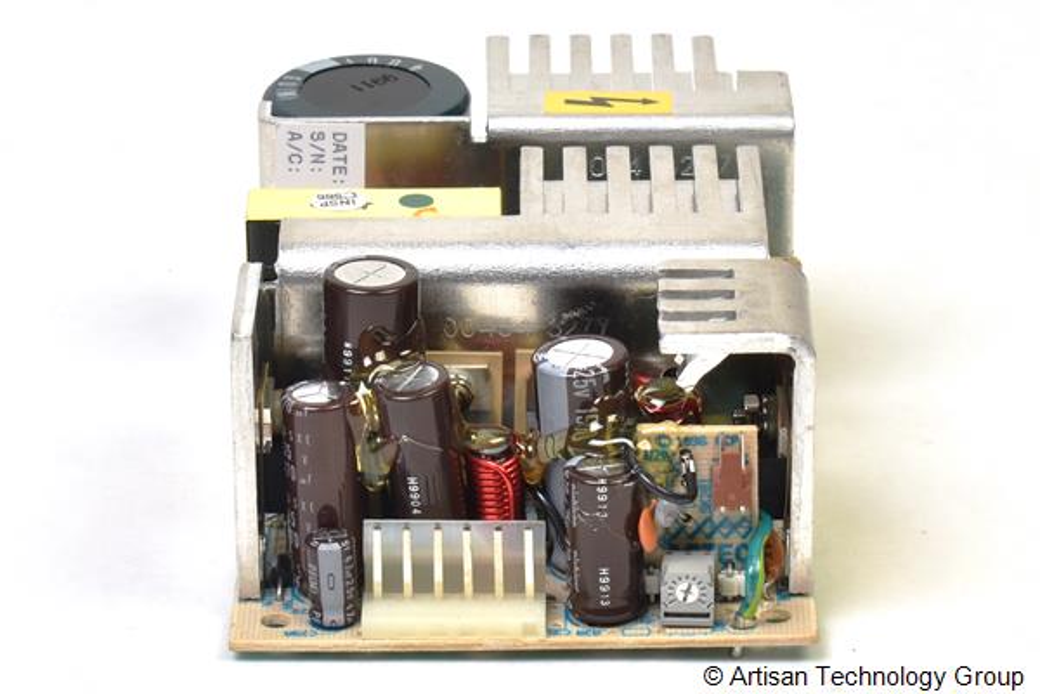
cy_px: 347
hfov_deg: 24.6
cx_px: 520
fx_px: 2383
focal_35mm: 82
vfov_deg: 16.6
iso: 200
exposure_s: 1/200
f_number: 13
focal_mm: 55
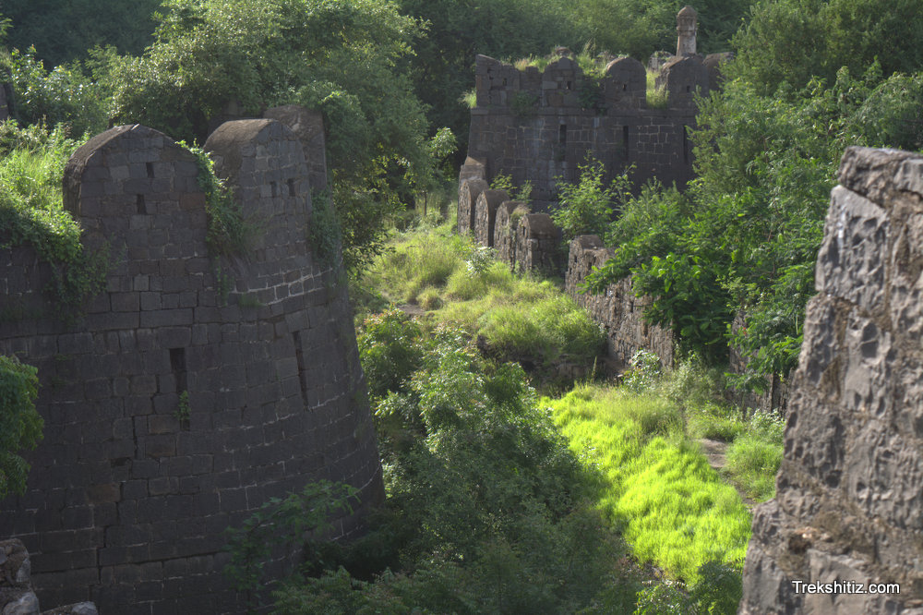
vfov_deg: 16.5
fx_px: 2114
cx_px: 462
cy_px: 308
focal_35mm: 82
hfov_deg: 24.6
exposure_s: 1/200
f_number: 7.1
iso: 200
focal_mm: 55
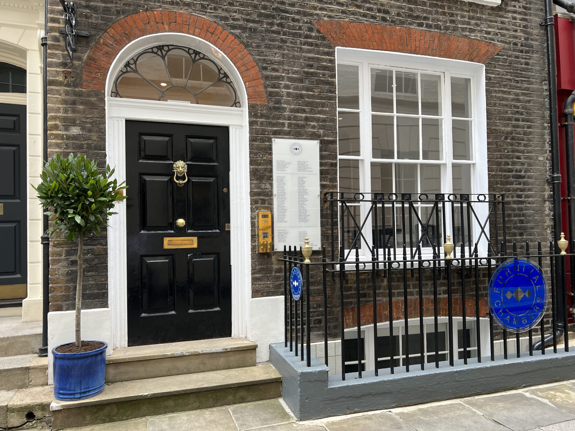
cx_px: 288
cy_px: 216
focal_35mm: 26
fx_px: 432
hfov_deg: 67.3
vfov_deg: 53.1
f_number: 1.5
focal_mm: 5.7
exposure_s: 1/121
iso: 40
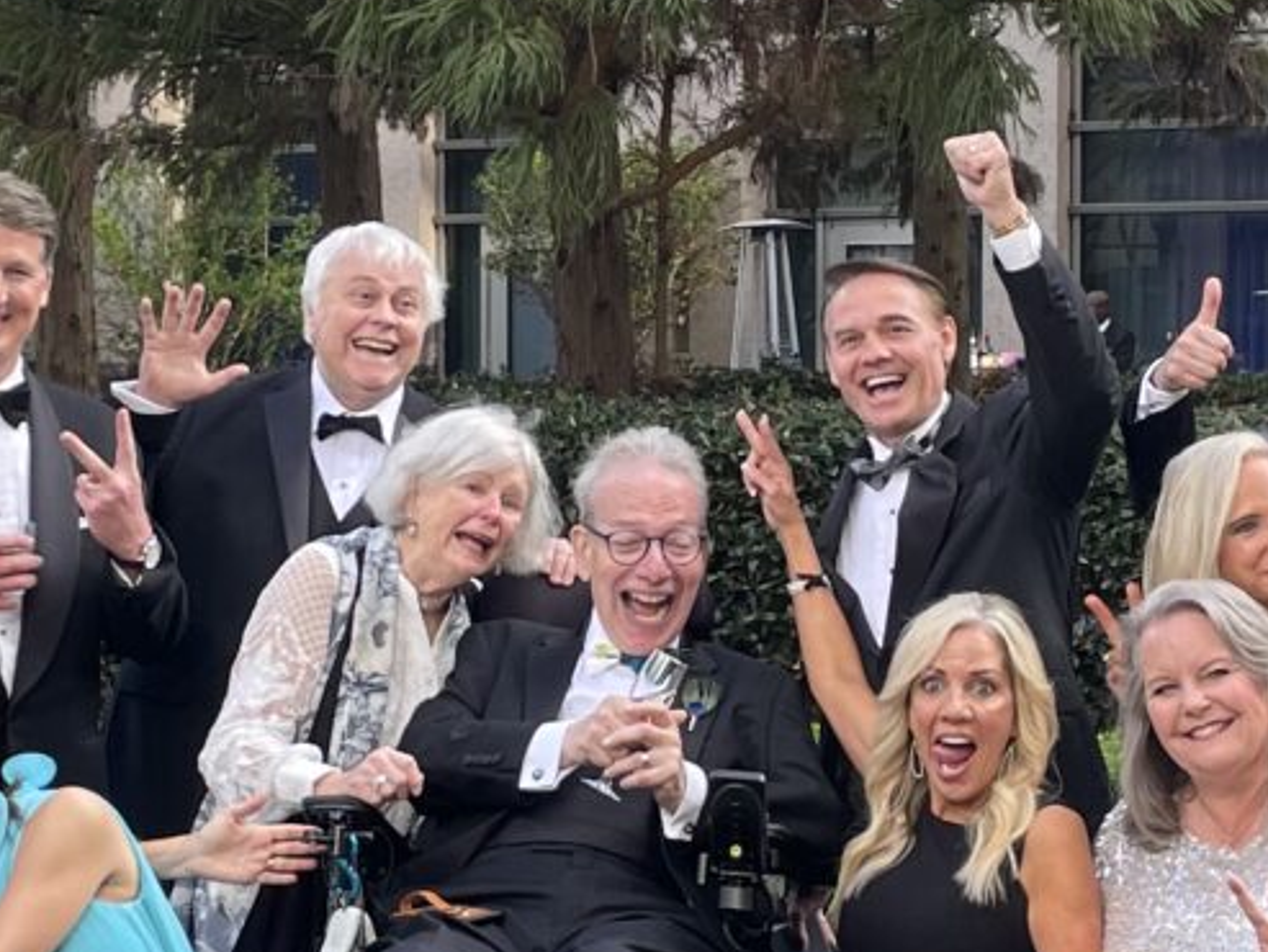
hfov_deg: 18.2
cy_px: 373
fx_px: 3957
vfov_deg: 13.7
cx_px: 615
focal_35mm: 108
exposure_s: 1/165
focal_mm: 4.2
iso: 32
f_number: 1.6
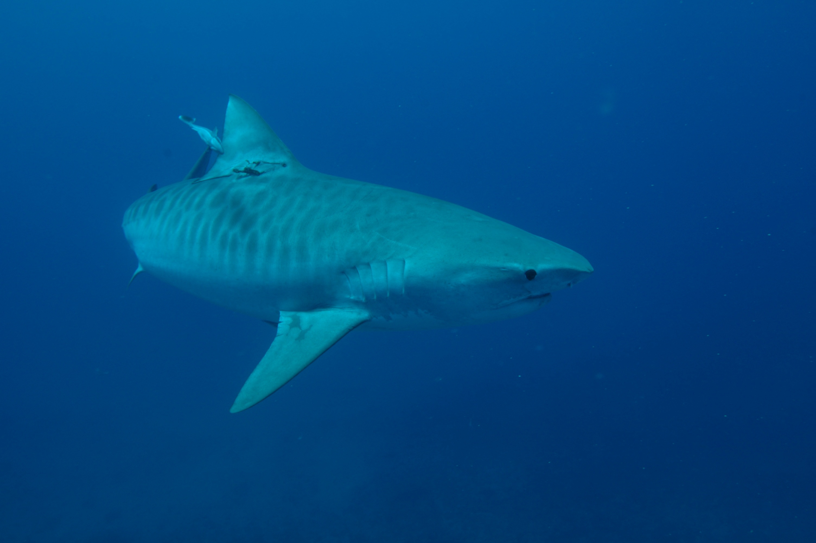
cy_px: 272
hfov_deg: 67.4
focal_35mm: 27
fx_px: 611
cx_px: 408
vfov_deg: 47.8
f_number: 8
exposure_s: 1/125
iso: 200
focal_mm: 18
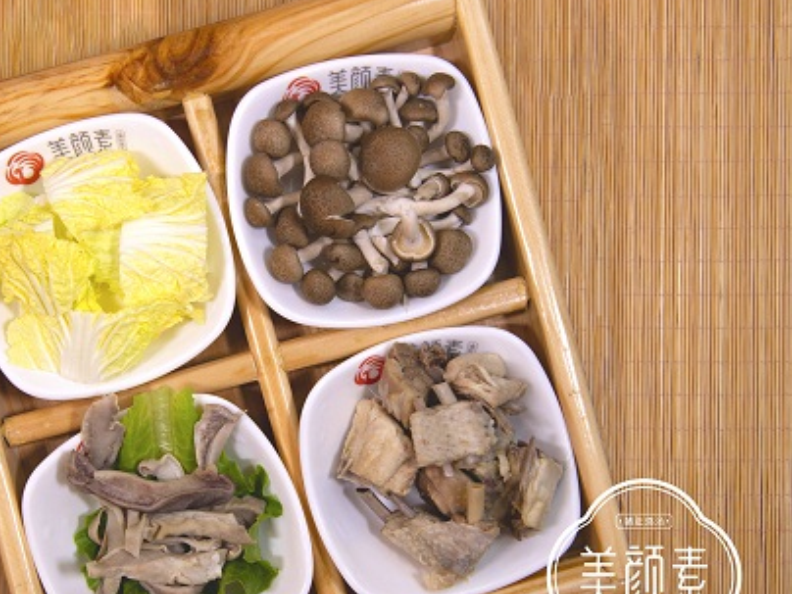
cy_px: 361
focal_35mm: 50
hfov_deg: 37.8
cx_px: 269
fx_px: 1144
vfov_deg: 29.0
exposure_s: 1/100
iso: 400
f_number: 5.6
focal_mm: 35
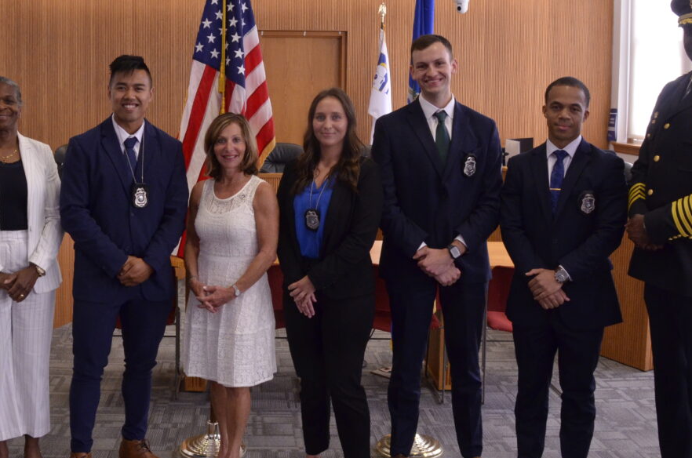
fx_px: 901
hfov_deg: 41.6
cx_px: 250
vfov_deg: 28.4
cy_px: 166
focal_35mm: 47
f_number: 11
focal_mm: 18
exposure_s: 1/50
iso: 1250
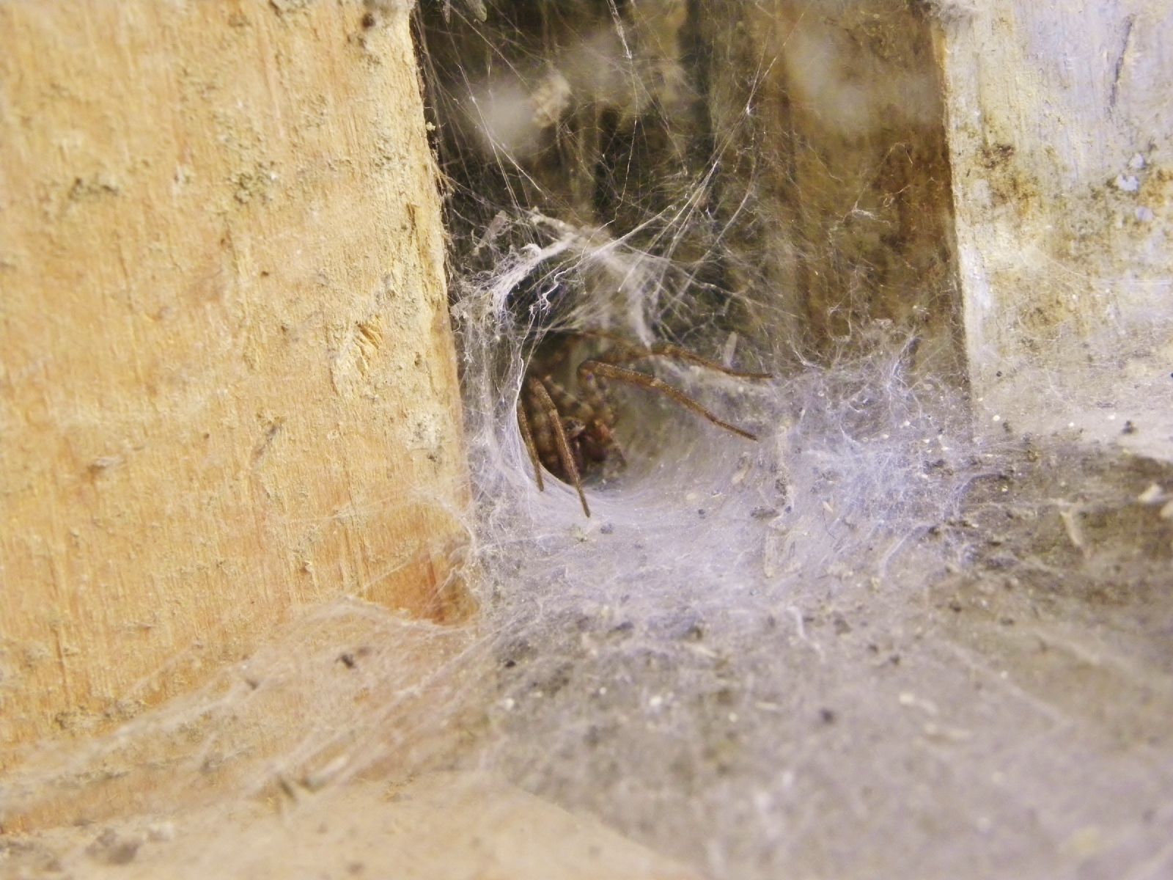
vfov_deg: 15.6
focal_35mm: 95
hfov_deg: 20.7
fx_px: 3219
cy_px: 440
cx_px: 586
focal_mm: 16.9
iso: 400
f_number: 4
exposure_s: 1/15.7
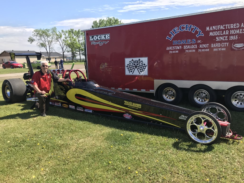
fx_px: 197
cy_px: 92
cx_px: 122
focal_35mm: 28
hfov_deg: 63.4
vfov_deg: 49.7
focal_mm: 3.99
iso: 20
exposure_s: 1/1244
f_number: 1.8
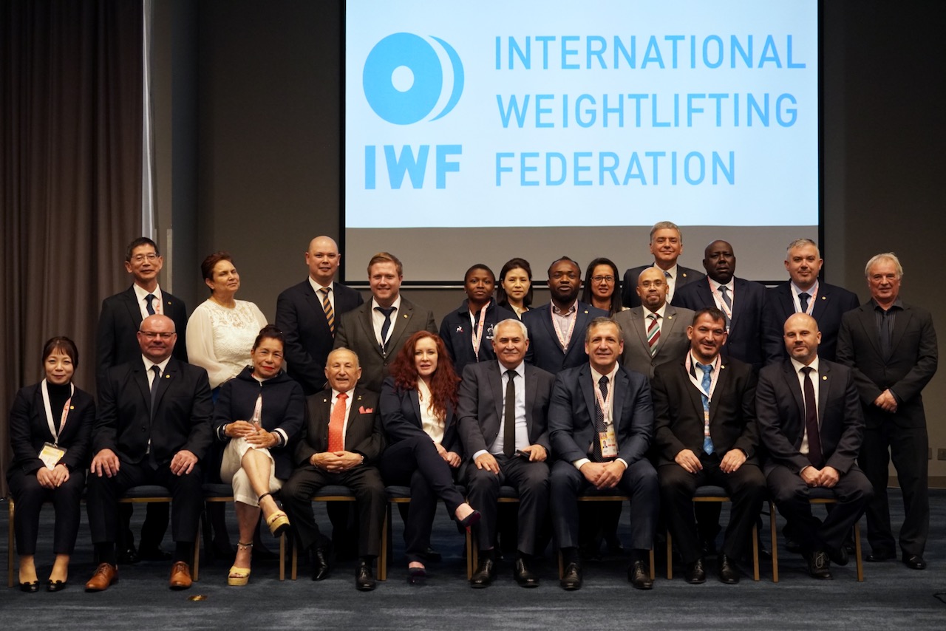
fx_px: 1301
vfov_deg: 27.3
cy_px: 316
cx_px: 473
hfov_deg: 40.0
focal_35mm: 50
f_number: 3.2
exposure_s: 1/125
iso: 2000
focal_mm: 33
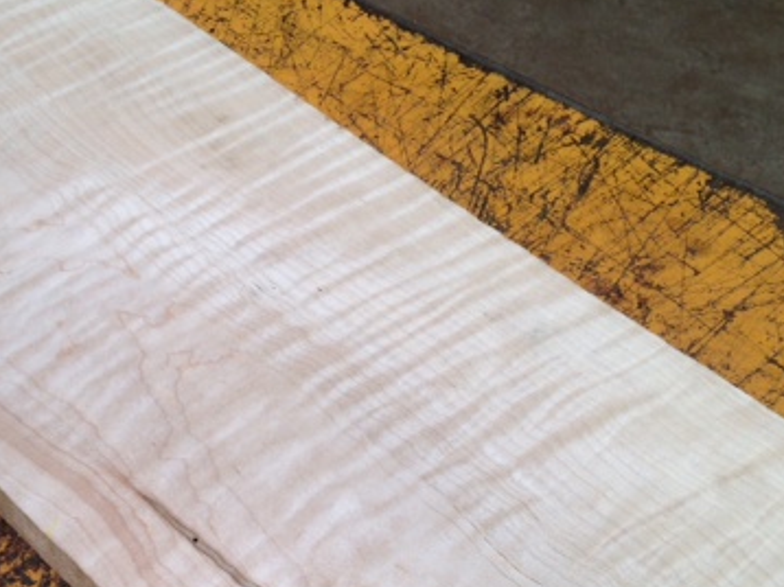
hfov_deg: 32.5
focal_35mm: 59
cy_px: 440
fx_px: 1335
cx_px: 278
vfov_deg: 24.5
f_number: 2.4
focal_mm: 4.12
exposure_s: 1/60
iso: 50
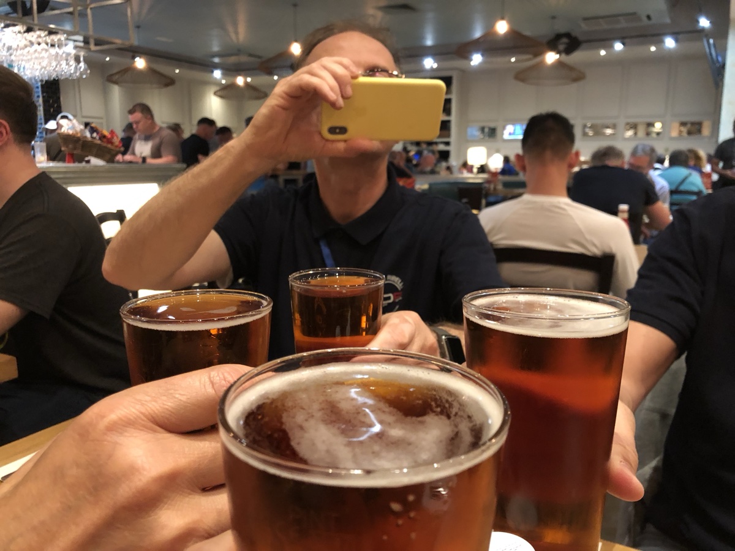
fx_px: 595
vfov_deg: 49.7
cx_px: 368
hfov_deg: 63.4
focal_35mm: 28
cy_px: 276
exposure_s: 1/8
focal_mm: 4
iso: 80
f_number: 1.8
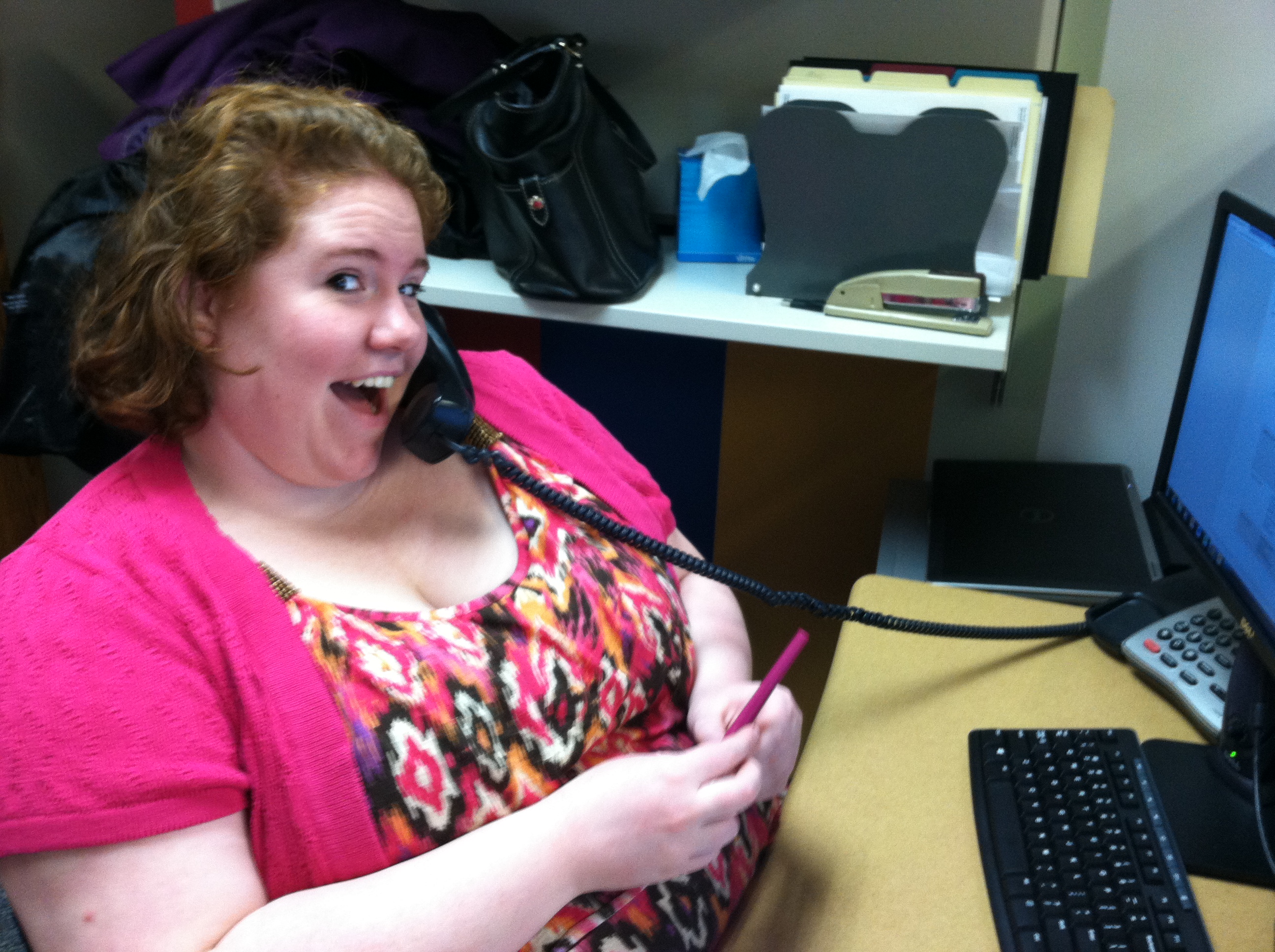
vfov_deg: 40.6
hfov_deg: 52.7
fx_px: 1287
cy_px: 476
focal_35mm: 35
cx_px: 638
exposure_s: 1/15
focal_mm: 3.85
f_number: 2.8
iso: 160
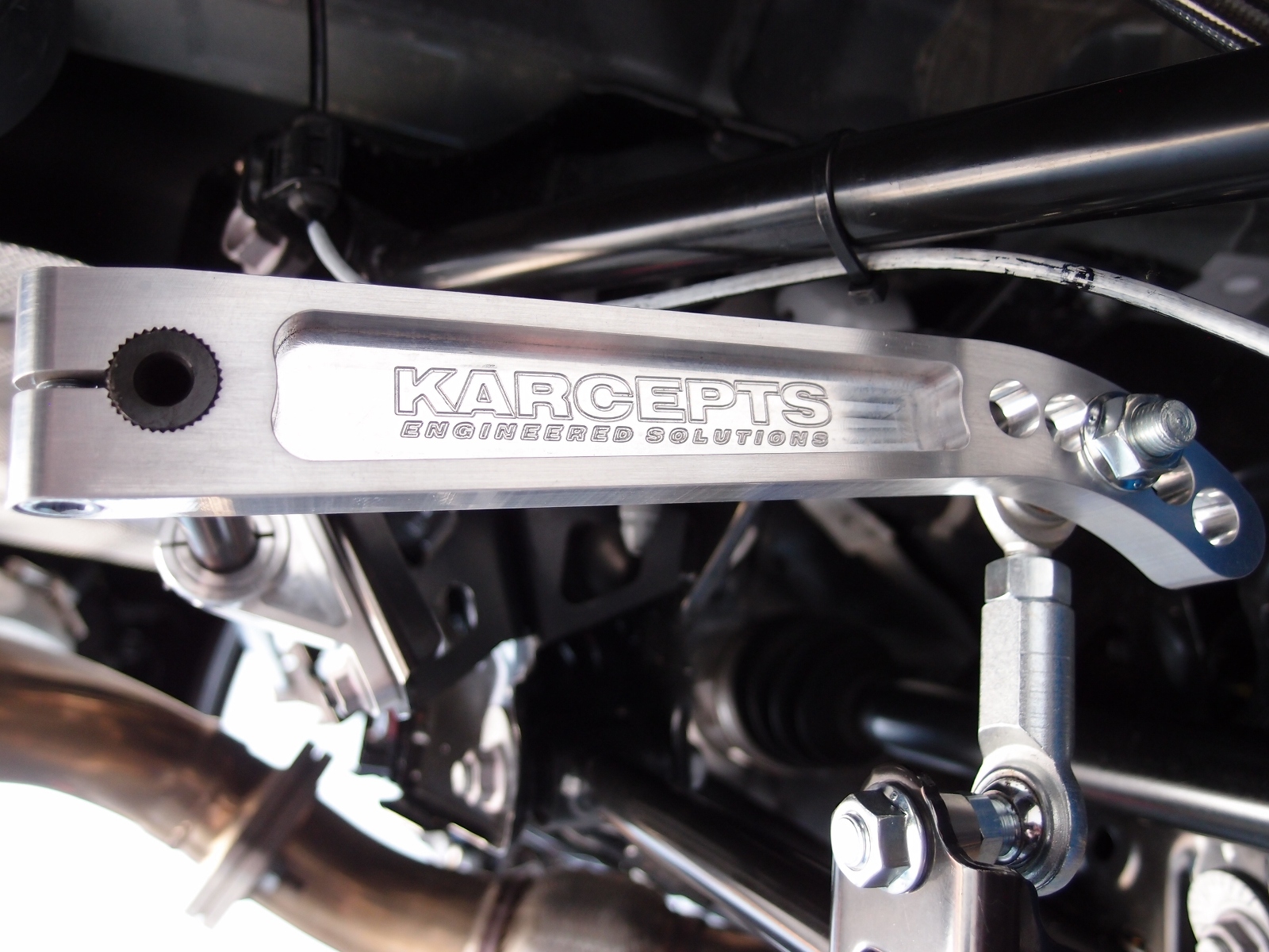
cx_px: 634
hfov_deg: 63.4
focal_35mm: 28
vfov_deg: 49.7
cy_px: 476
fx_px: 1026
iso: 160
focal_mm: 6
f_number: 1.8
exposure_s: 1/60
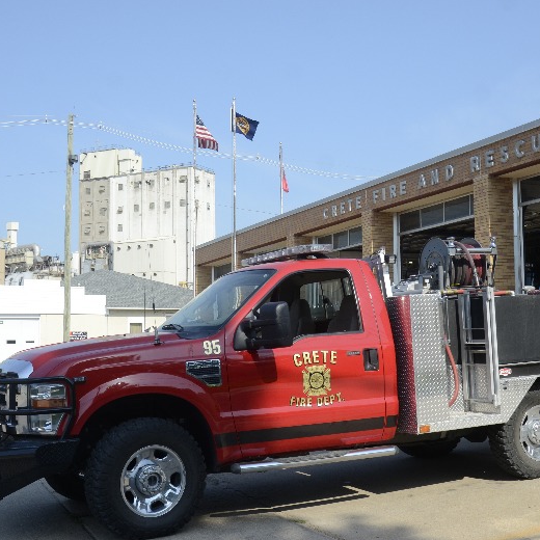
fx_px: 830
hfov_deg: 35.9
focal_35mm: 47
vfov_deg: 36.1
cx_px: 323
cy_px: 268
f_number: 5.6
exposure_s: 1/1600
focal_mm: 24
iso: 400
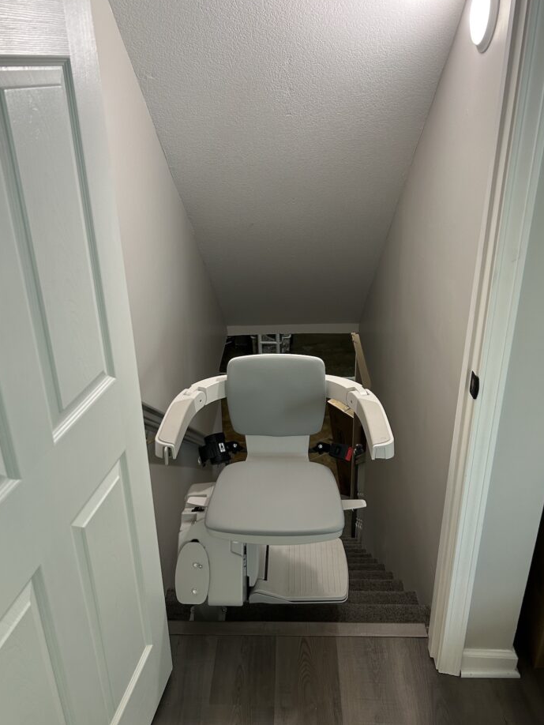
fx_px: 607
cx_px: 260
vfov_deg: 61.6
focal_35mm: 29
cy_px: 343
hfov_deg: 48.2
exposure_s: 1/120
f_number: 1.5
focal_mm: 5.7
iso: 125
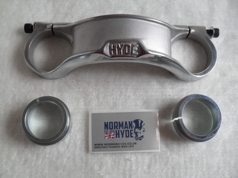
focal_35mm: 35
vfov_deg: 40.7
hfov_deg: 52.6
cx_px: 119
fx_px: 241
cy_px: 89
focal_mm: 6.2
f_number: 2.8
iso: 100
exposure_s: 1/45
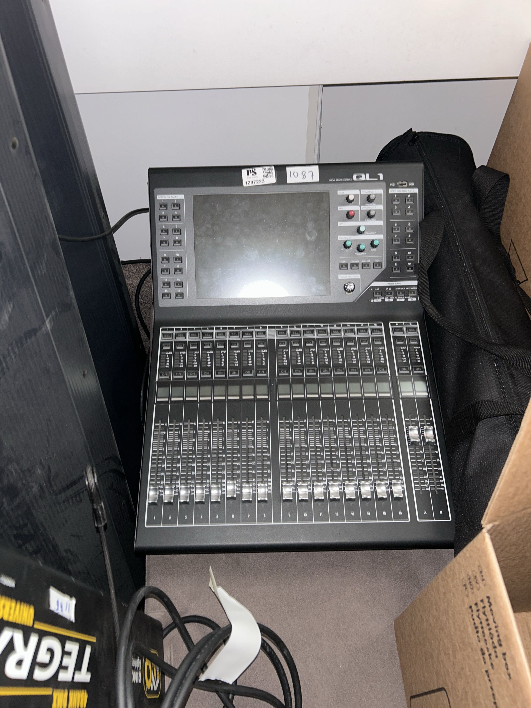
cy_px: 354
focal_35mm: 26
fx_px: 532
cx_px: 266
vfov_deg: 67.3
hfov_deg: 53.1
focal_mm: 5.7
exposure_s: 1/4
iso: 40
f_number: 1.5
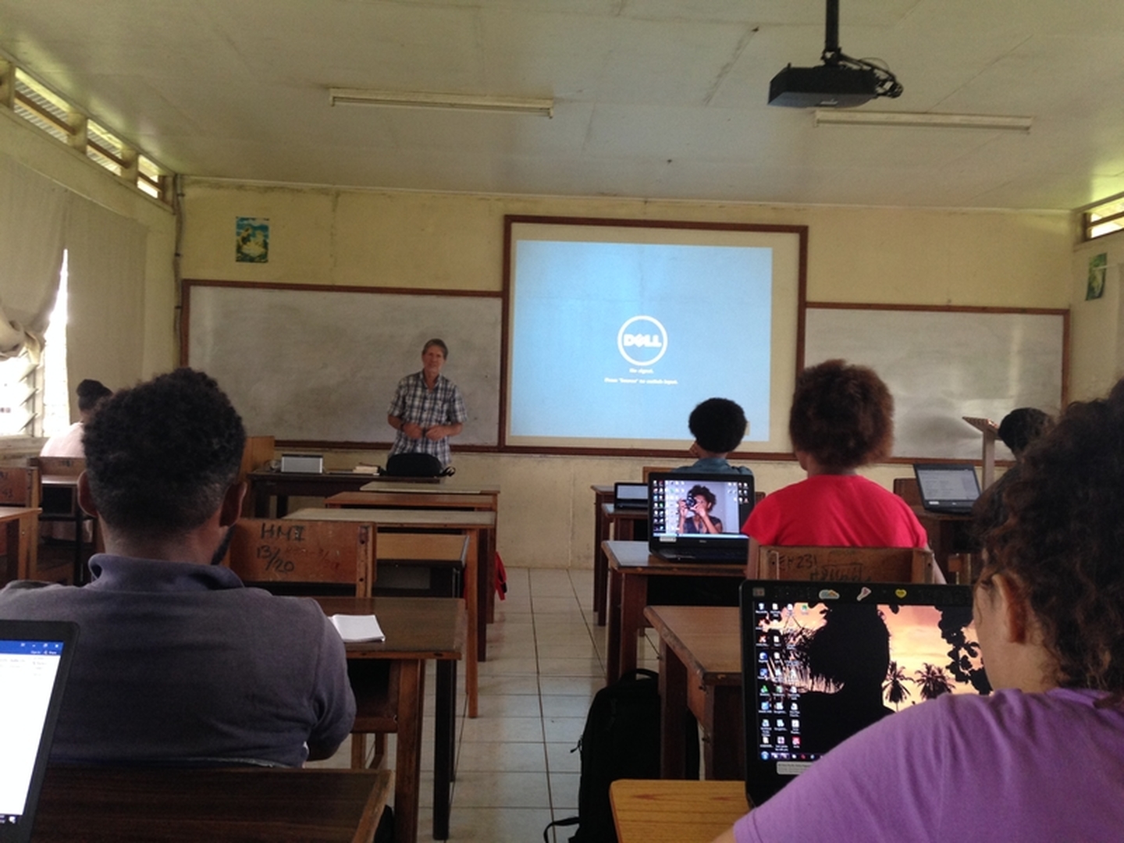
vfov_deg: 42.9
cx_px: 562
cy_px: 422
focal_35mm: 33
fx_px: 1072
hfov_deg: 55.4
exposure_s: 1/20
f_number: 2.4
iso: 125
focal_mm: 4.12
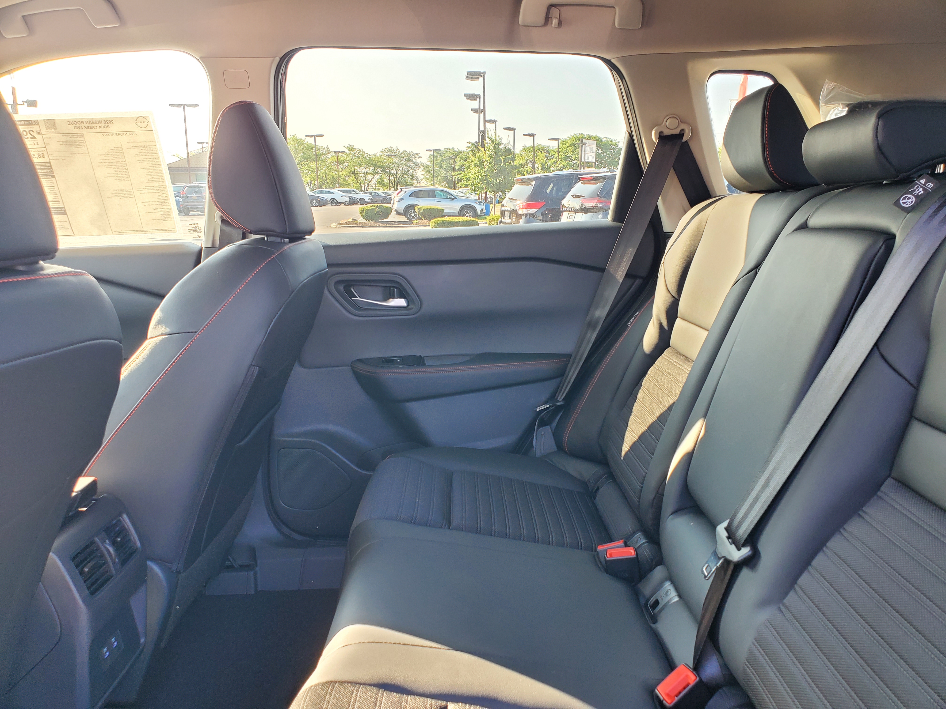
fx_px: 711
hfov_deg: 67.3
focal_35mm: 26
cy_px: 354
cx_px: 473
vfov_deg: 53.1
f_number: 2.4
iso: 125
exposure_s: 1/60
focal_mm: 4.3
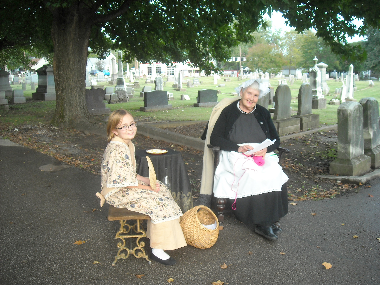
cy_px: 142
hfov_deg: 52.6
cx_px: 190
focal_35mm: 35
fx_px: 384
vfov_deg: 40.7
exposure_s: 1/125
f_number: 2.8
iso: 64
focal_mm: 5.7
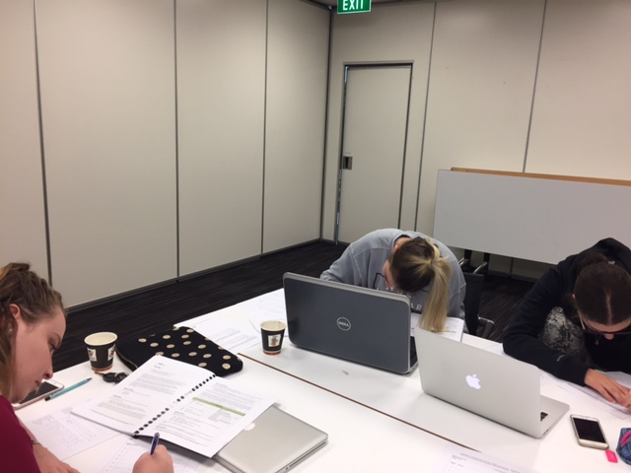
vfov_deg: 48.2
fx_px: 529
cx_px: 316
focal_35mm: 29
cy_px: 236
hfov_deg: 61.7
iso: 32
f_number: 2.2
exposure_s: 1/33
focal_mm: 4.15
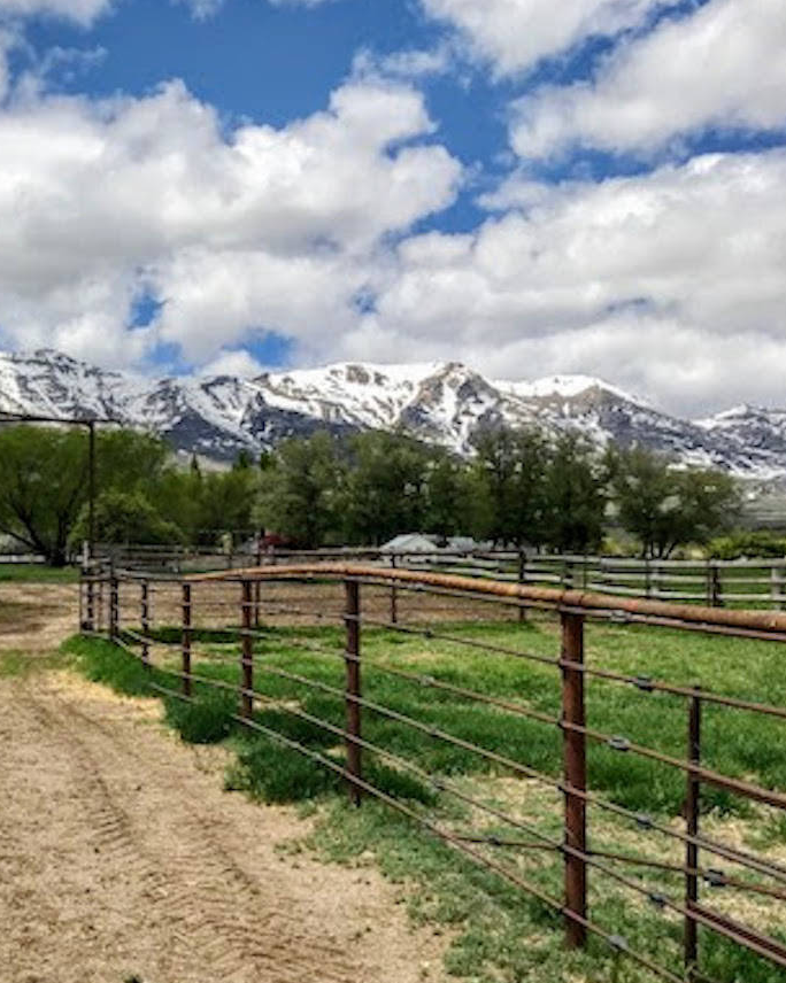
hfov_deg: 31.7
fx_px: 1339
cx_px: 141
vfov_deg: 40.3
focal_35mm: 46
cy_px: 564
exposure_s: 1/4808
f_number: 1.8
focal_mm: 3.99
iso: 20
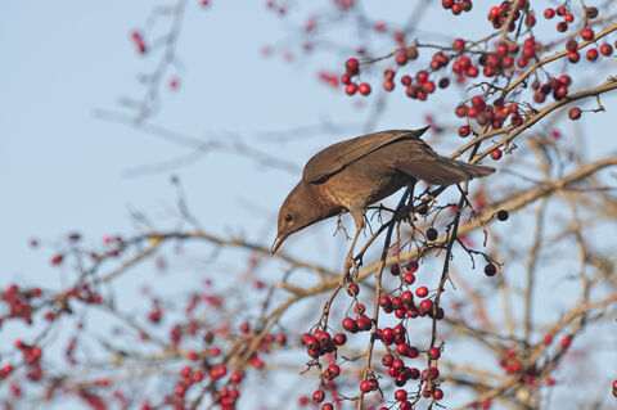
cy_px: 205
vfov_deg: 1.8
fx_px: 12841
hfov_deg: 2.8
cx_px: 308
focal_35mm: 750
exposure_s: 1/400
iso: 200
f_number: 7.1
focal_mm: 500
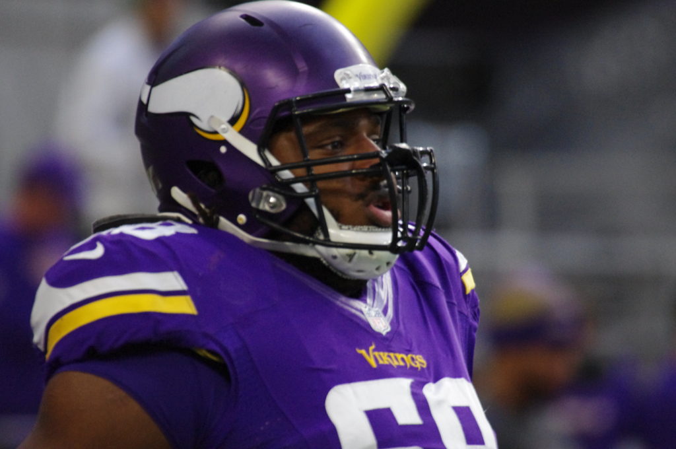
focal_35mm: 750
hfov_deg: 2.8
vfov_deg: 1.8
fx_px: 14065
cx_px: 338
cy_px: 224
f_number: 6.3
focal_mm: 500
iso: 3200
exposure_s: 1/800
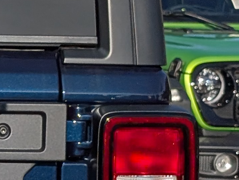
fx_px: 1936
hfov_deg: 6.8
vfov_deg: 5.3
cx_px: -263
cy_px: 172
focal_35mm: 280
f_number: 1.68
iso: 22
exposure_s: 1/2128
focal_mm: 6.9
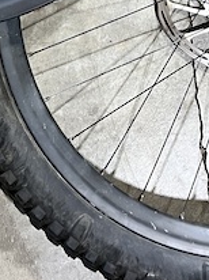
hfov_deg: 14.6
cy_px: -97
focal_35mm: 101
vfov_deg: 18.0
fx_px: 815
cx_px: 64
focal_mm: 5.7
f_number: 1.5
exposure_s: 1/60
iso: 250
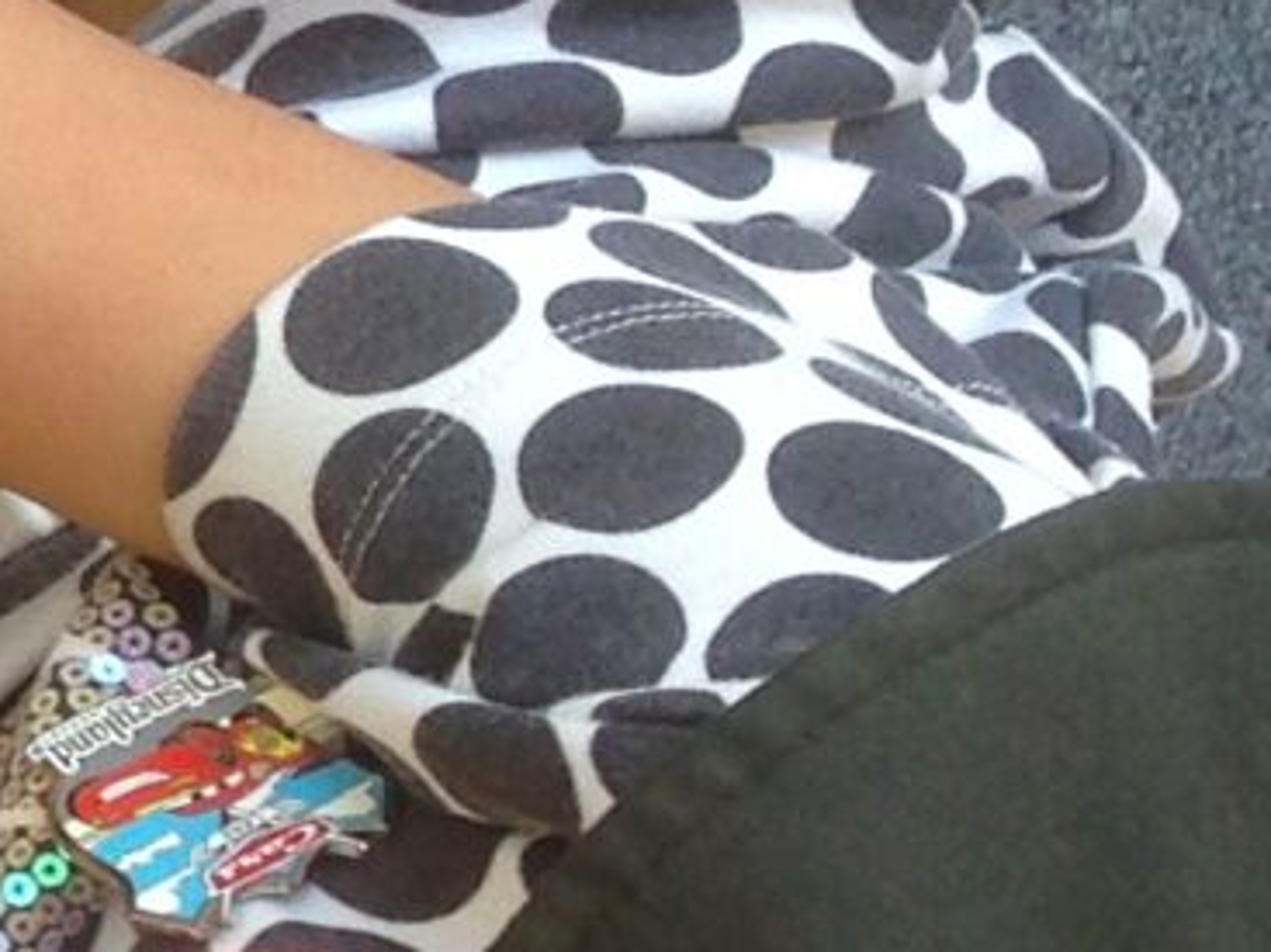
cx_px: -2414
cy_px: -128
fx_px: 8442
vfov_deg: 6.4
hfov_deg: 7.6
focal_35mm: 230
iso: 64
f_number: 2.4
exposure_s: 1/120
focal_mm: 4.13
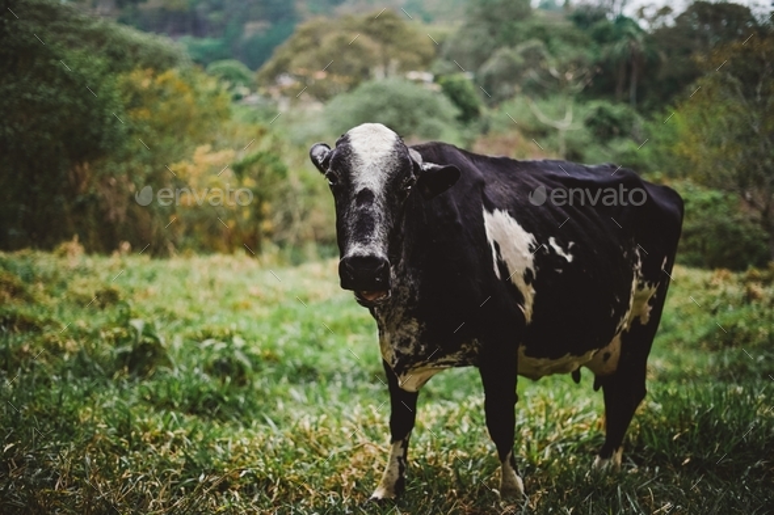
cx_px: 387
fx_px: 1075
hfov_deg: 39.6
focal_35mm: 50
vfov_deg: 27.0
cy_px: 258
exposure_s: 1/200
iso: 400
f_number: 1.8
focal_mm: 50
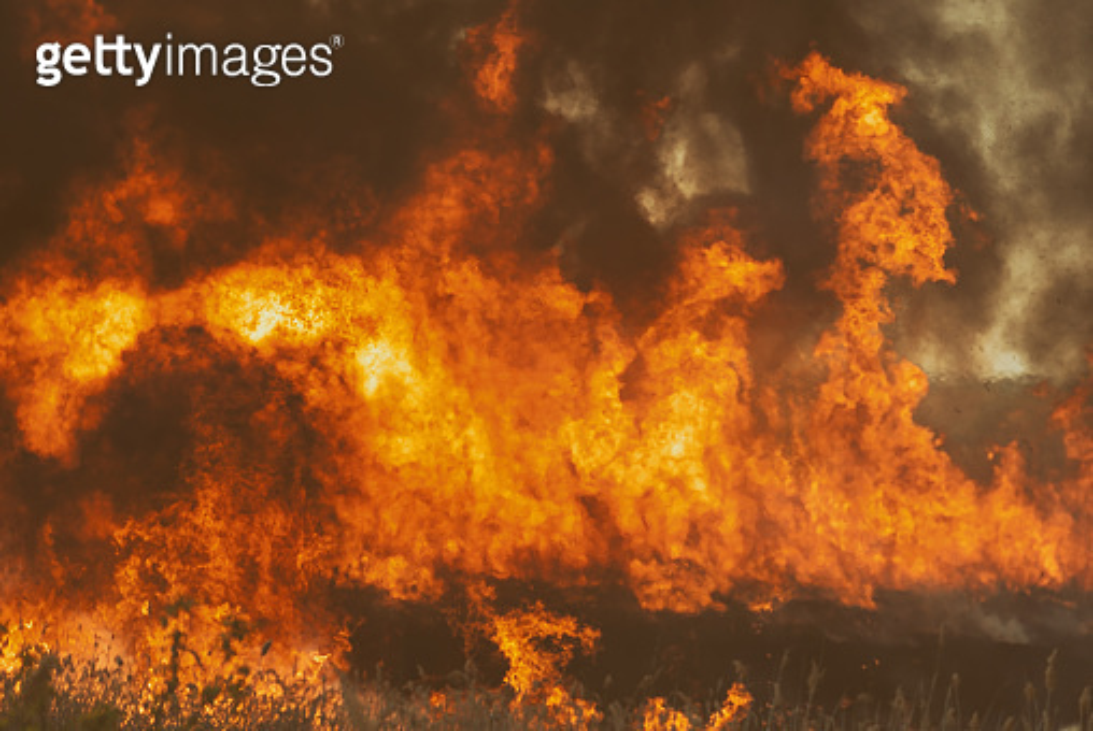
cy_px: 366
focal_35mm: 150
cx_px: 546
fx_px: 4559
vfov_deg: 9.2
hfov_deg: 13.7
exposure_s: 1/640
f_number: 4
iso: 100
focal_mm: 100
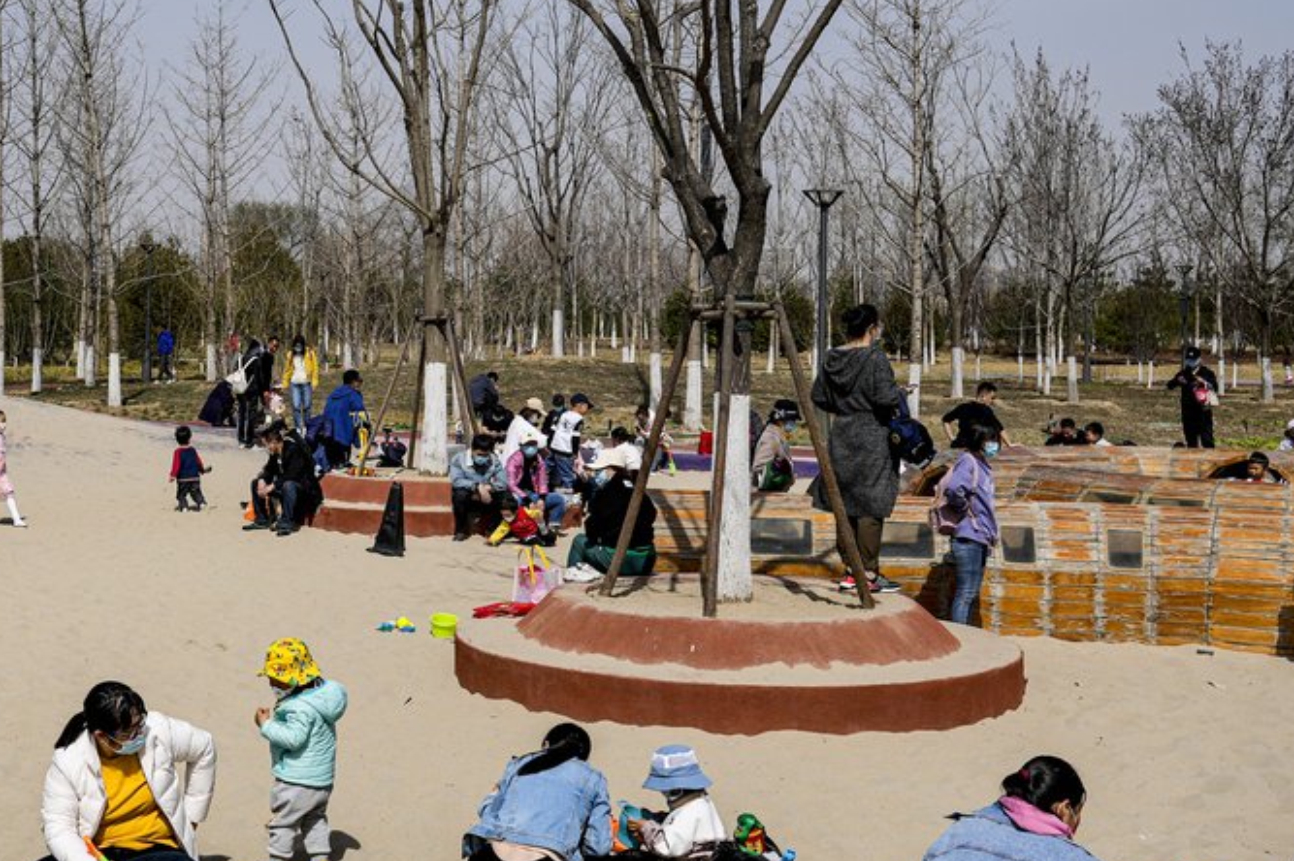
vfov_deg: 24.9
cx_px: 328
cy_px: 273
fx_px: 1940
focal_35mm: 54
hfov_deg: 36.1
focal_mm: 24
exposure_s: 1/1250
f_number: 5.6
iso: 100
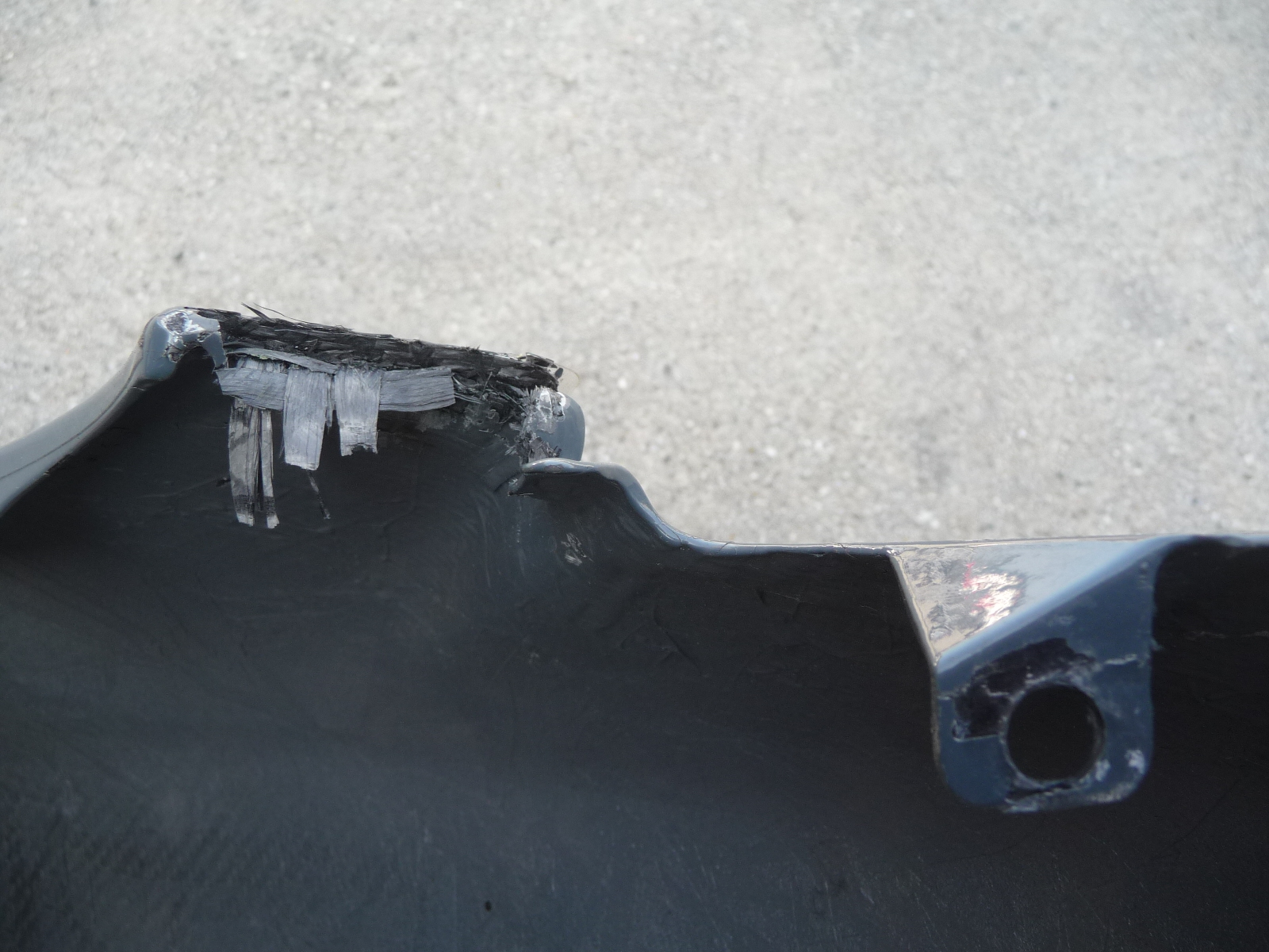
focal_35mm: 28
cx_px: 634
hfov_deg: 63.4
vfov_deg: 49.7
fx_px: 1026
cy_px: 476
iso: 100
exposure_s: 1/80
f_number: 3.3
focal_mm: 4.7
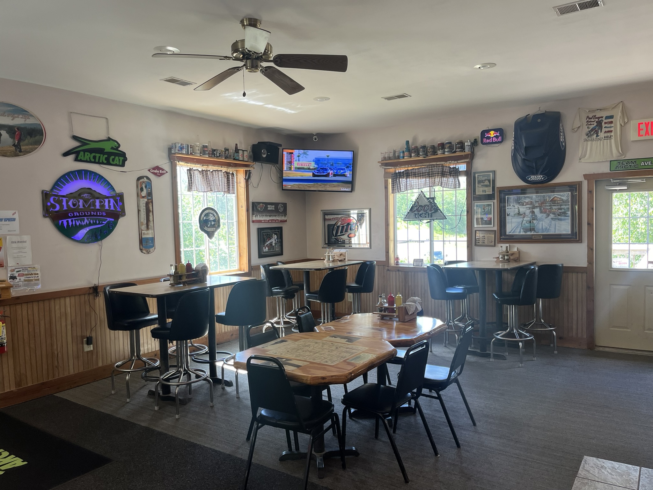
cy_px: 245
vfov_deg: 53.1
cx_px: 326
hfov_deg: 67.3
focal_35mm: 26
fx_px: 490
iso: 100
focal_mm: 5.1
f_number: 1.6
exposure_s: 1/120
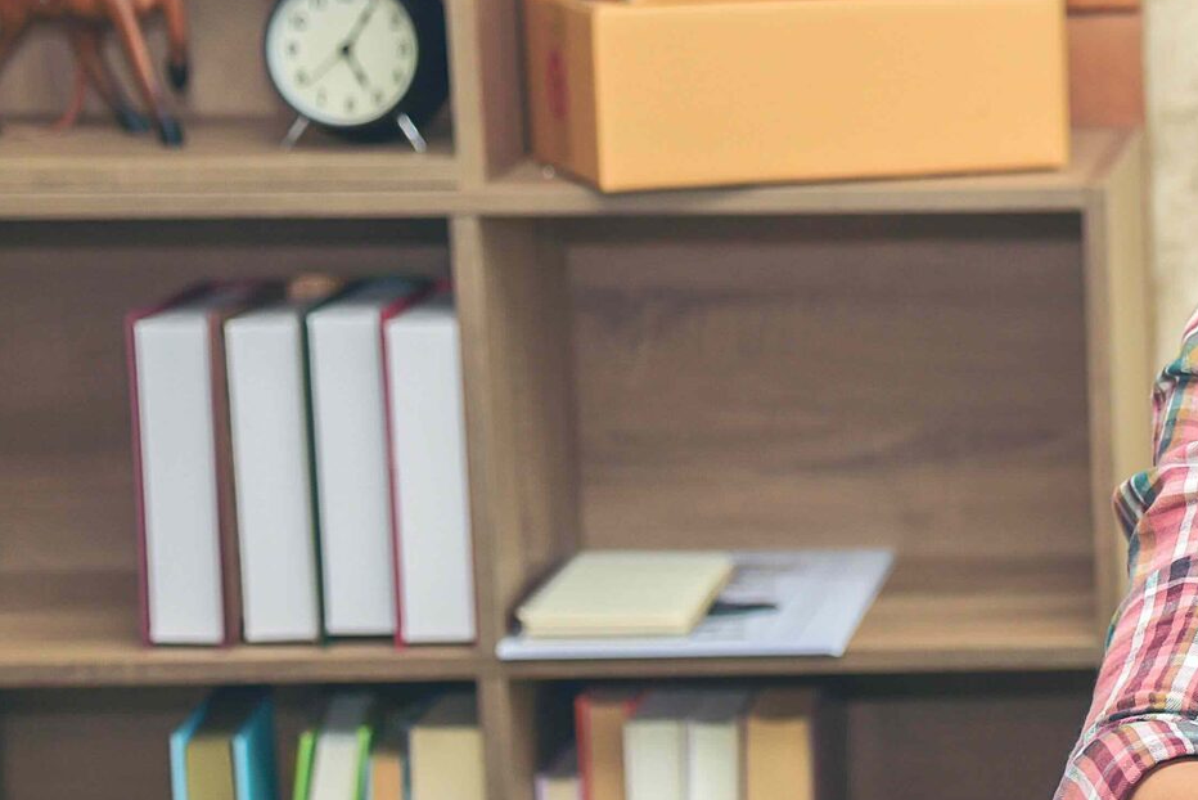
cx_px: 1521
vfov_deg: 9.1
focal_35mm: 151
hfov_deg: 13.2
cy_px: 491
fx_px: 5026
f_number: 4
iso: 160
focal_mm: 55
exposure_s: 1/200
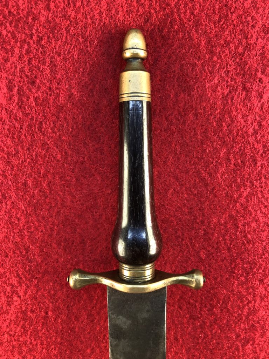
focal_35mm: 28
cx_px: 134
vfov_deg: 63.4
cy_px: 180
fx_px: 290
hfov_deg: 49.7
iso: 50
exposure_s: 1/17
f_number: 1.8
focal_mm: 3.99
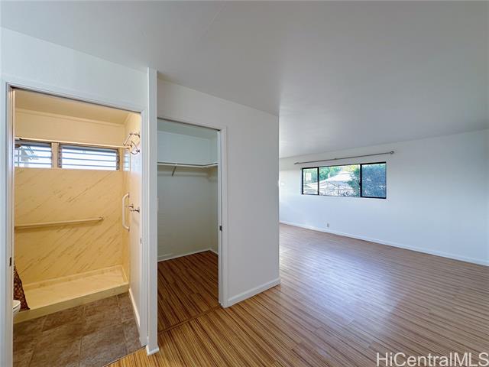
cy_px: 184
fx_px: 198
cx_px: 244
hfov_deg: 102.1
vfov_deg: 85.7
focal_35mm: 14
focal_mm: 2.22
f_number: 2.2
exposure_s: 1/120
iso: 125
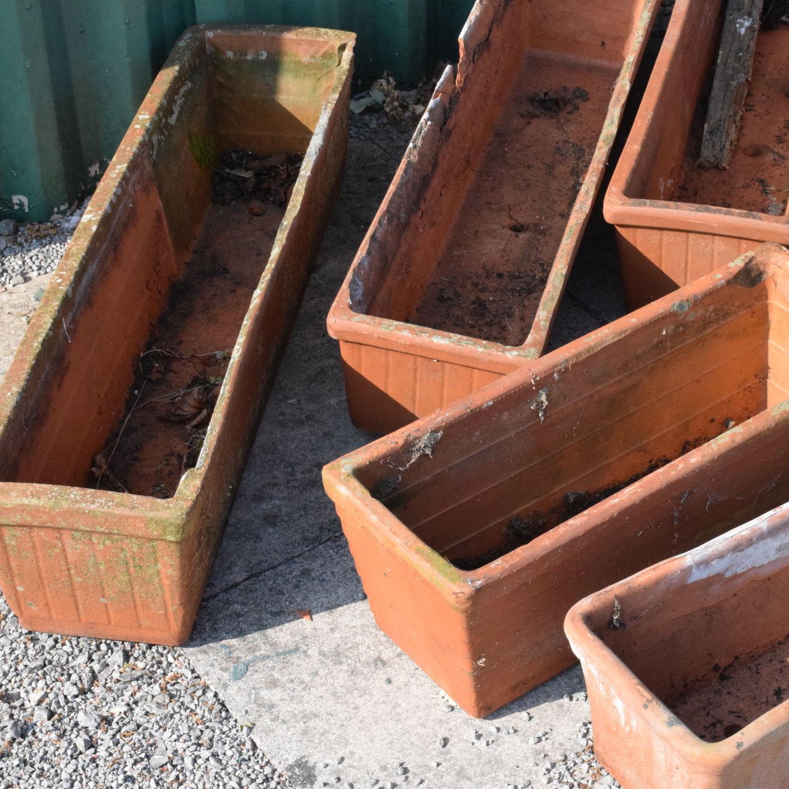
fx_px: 1986
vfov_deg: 22.5
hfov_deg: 22.5
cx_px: 455
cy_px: 397
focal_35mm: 77
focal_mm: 40
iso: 3200
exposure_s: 1/1000
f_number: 16
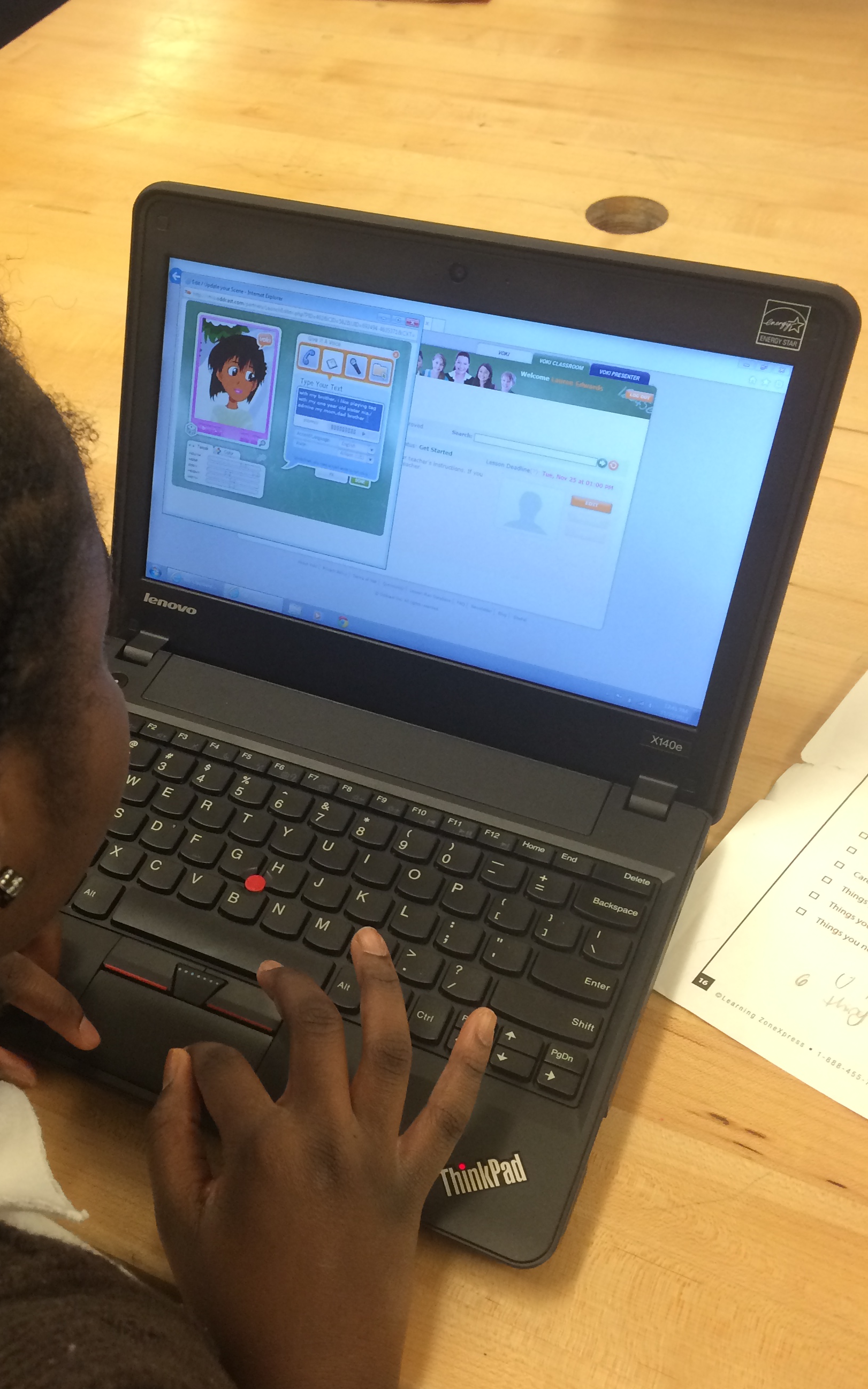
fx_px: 1514
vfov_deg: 49.3
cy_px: 710
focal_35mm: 40
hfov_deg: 31.5
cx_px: 226
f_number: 2.2
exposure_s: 1/30
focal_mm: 4.12
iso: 50
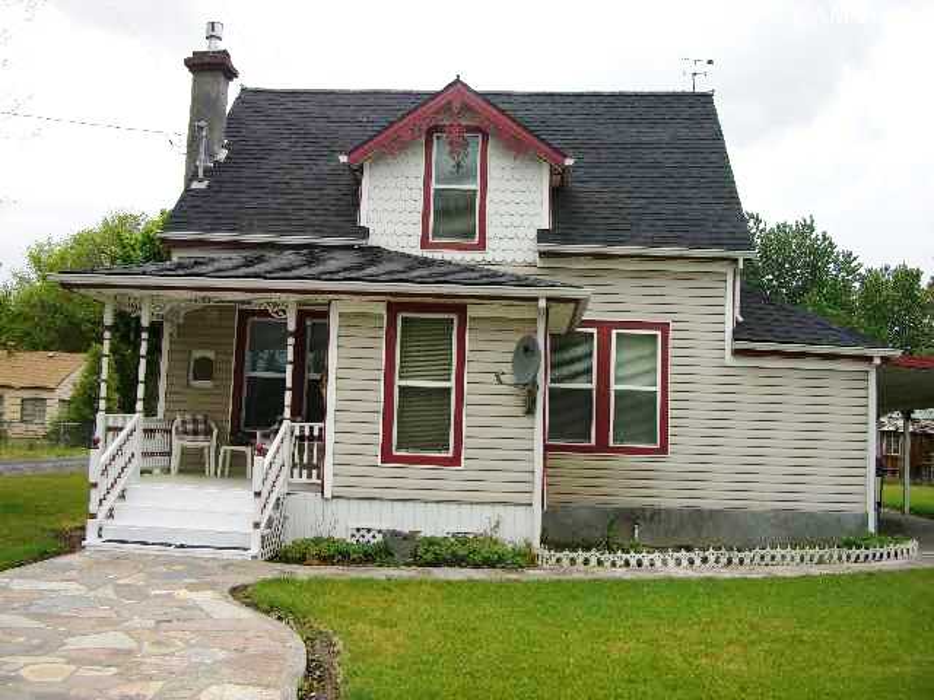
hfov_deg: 49.0
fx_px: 1025
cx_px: 467
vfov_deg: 37.7
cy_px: 350
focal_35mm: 38
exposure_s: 1/250
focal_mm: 7.9
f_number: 5.6
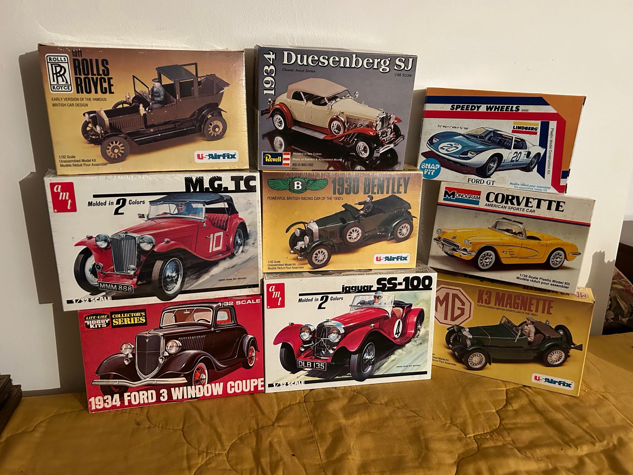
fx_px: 475
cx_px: 316
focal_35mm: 26
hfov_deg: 67.3
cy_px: 238
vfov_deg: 53.1
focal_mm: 5.7
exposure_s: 1/40
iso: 640
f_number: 1.5
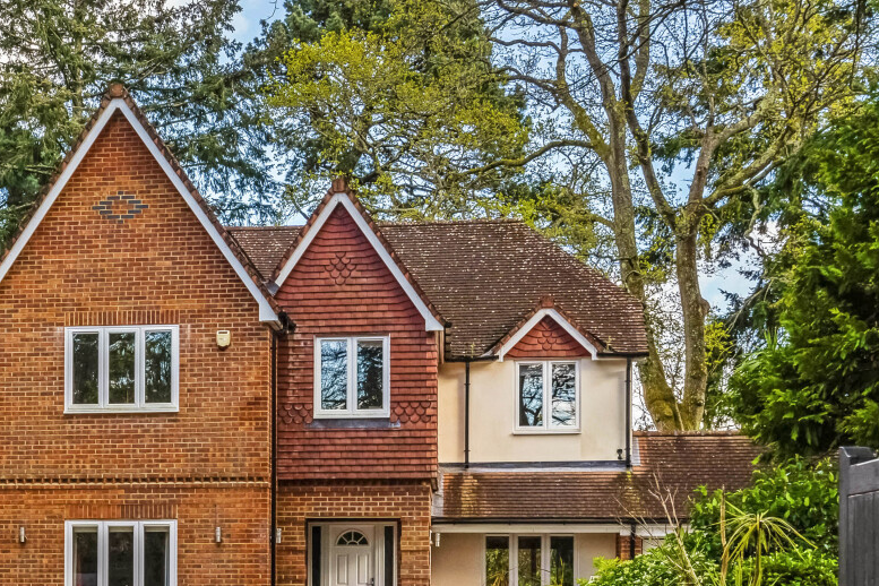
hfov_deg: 27.3
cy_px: 549
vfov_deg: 18.6
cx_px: 137
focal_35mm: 72
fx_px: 1758
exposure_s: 1/125
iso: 400
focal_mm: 35
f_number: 11
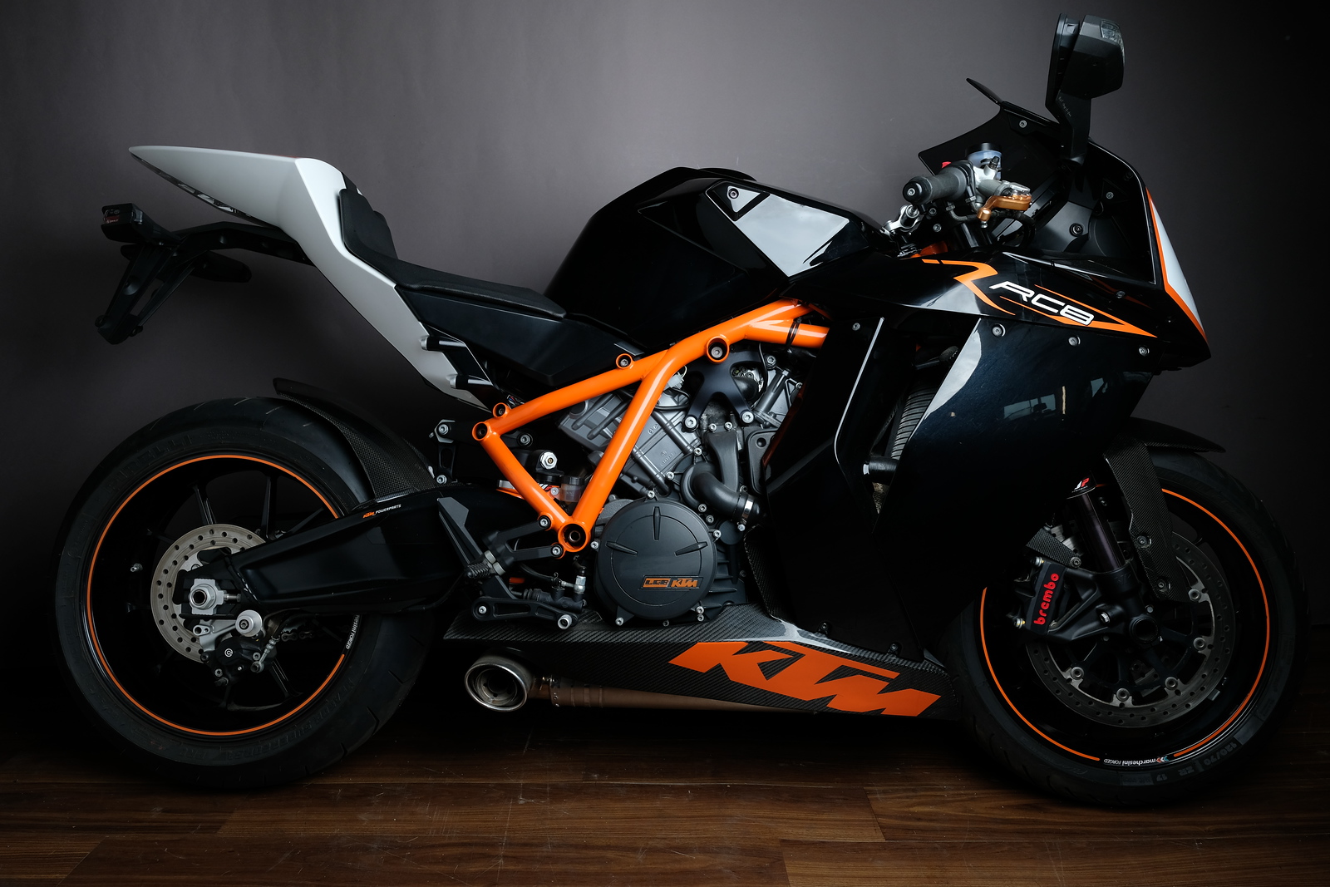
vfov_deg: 53.1
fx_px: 887
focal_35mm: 24
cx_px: 665
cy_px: 444
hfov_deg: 73.7
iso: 320
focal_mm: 16
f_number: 5.6
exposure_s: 1/125
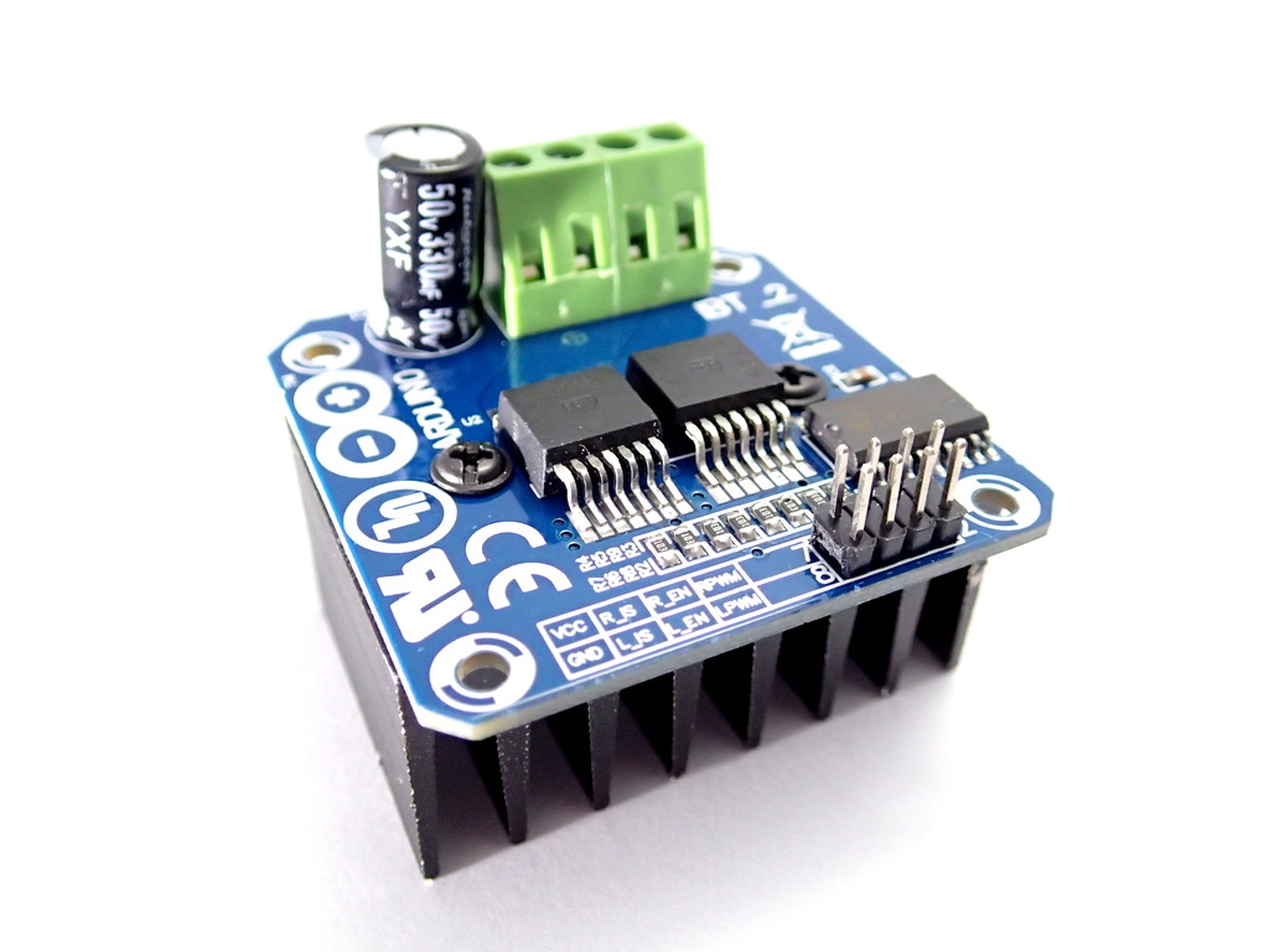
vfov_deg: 46.8
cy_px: 476
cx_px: 634
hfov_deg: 60.0
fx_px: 1100
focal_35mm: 30
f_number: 2.3
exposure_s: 1/50
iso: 800
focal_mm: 5.5
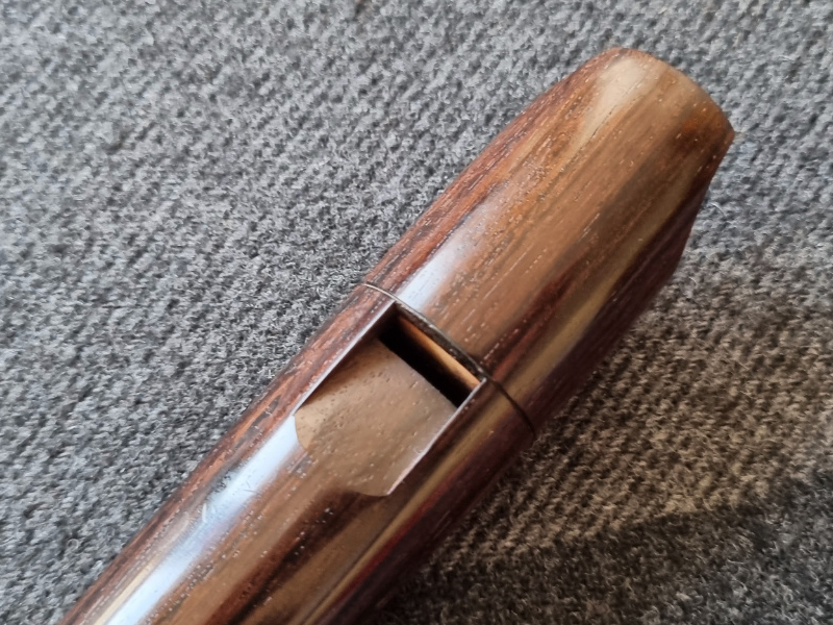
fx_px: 1011
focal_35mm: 42
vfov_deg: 34.3
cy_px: 296
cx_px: 401
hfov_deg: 44.8
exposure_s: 1/50
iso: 640
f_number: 1.8
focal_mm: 5.4
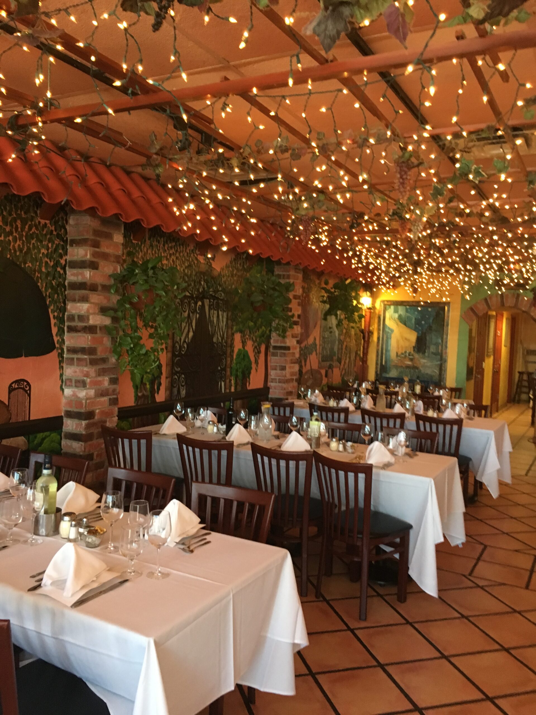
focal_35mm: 29
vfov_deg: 61.7
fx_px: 599
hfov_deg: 48.2
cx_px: 268
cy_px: 358
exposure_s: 1/17
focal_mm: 4.15
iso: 200
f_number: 2.2
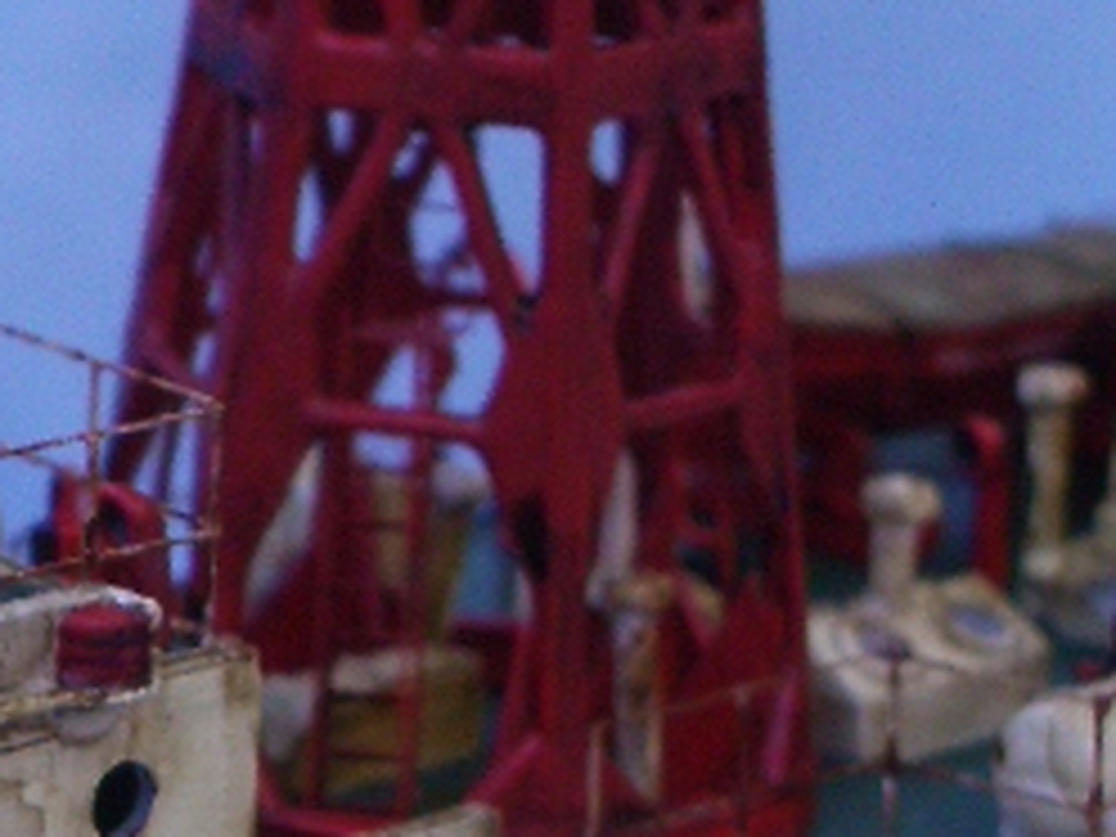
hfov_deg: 12.0
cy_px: 927
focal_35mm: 160
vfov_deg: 9.2
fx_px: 5158
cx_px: -270
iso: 200
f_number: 3.5
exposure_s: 1/60
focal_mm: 10.2
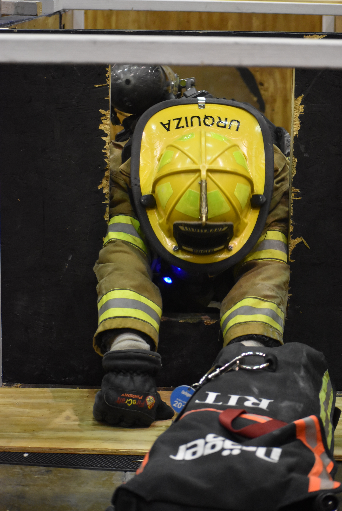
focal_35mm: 105
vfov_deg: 19.4
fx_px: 1493
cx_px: 171
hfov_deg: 13.1
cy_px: 256
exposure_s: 1/100
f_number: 4.5
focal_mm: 70
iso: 3200
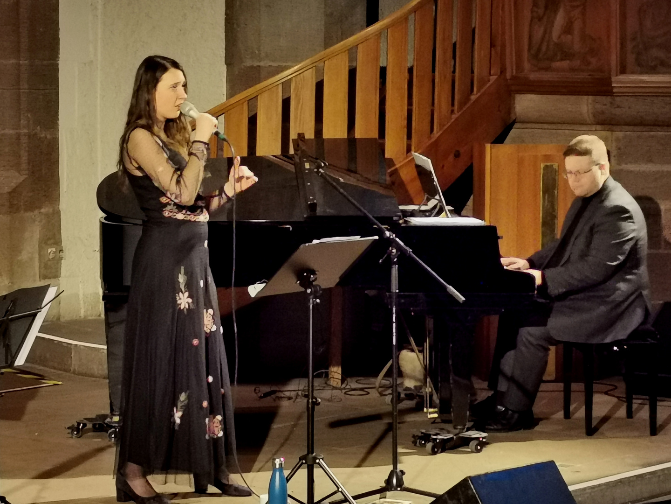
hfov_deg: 16.7
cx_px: 336
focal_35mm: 118
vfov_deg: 12.6
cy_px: 252
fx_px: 2287
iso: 200
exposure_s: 1/160
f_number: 1.6
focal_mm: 5.56
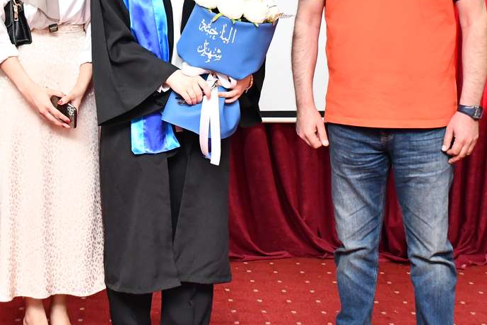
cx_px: 136
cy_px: 96
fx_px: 1068
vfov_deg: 17.2
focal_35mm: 79
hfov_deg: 25.4
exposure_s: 1/80
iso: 3200
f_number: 3.8
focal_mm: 23
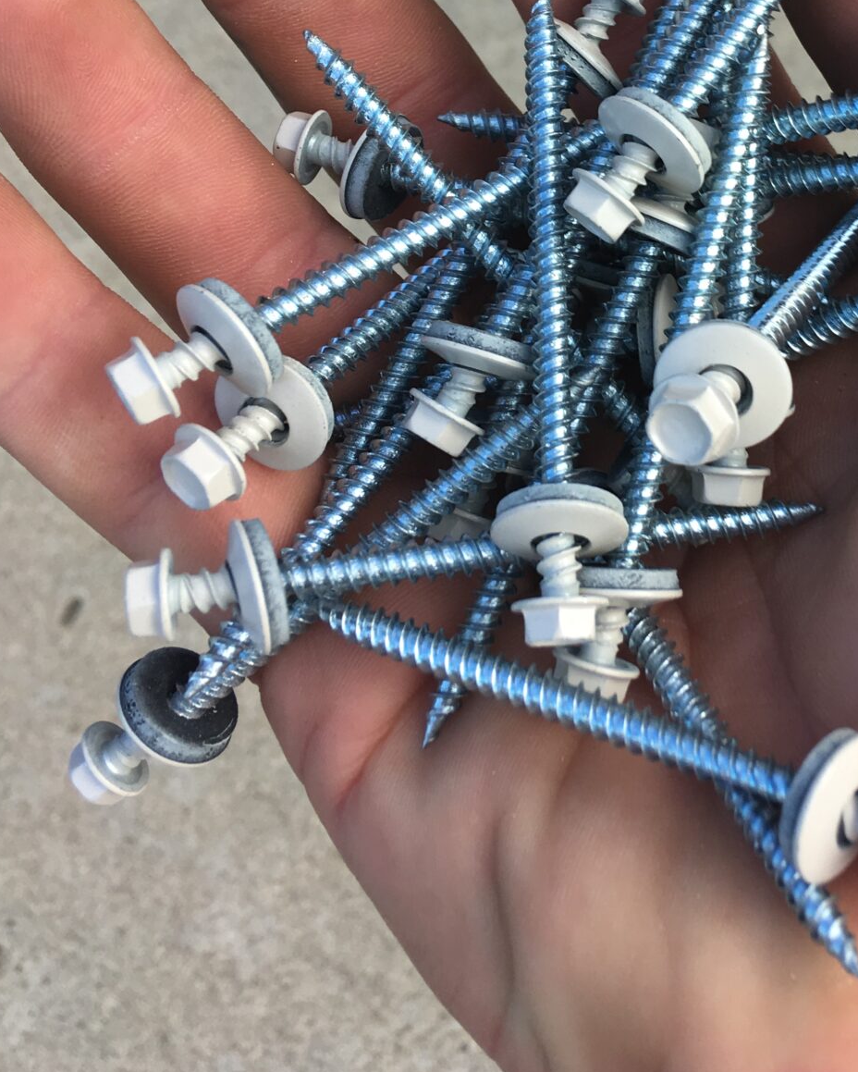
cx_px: 698
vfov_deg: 35.8
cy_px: 174
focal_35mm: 50
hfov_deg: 29.5
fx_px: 1586
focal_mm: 4.15
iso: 25
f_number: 2.2
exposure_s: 1/120
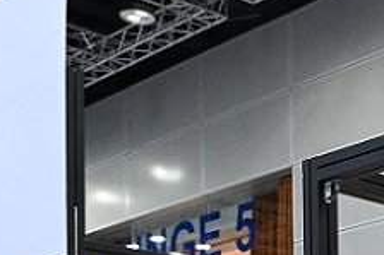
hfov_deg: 17.1
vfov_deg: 11.6
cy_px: 489
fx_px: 1140
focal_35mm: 107
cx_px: 597
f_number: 5.6
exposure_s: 1/200
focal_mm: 18
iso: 6400
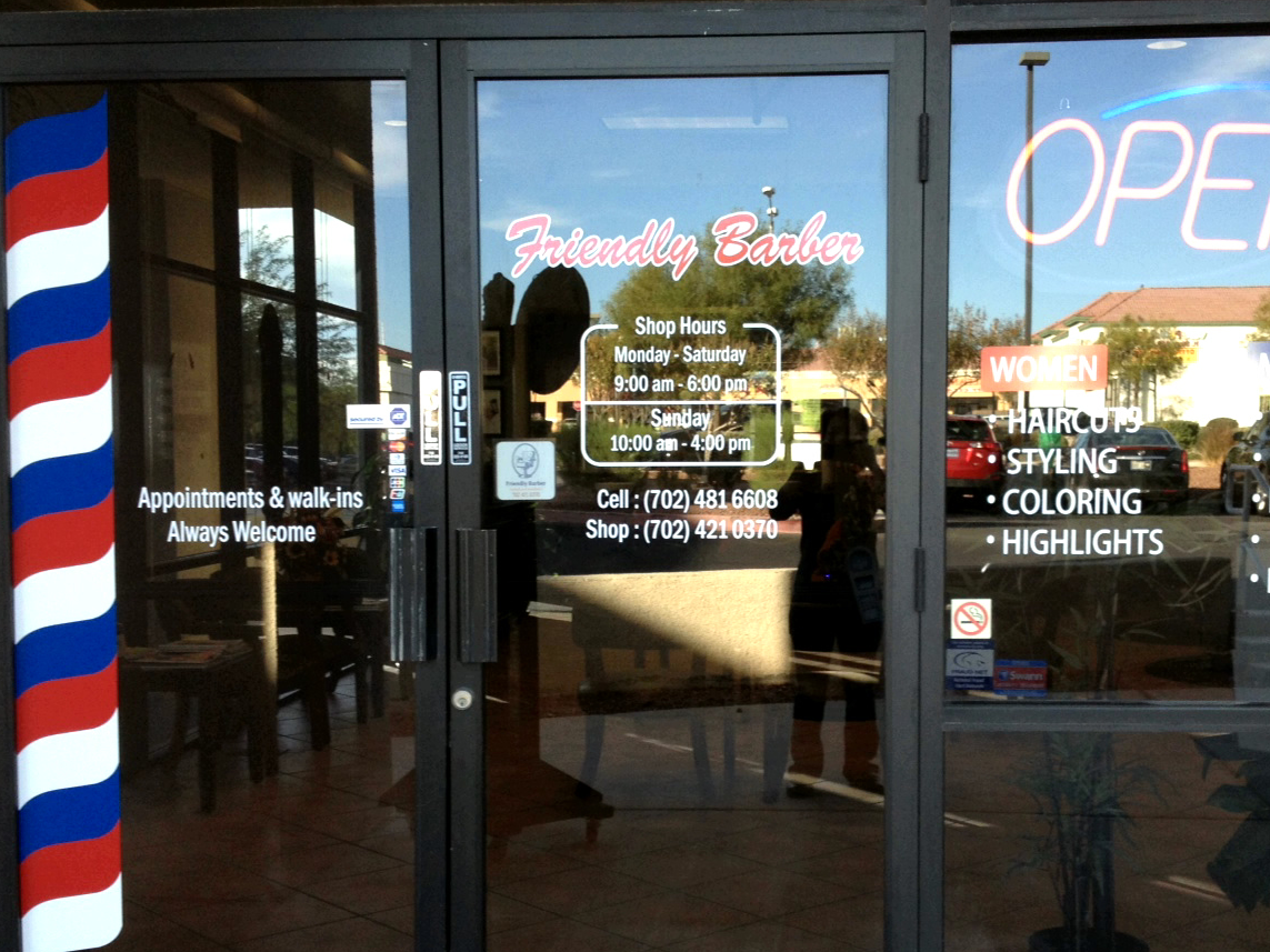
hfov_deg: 38.8
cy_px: 548
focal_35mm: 49
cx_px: 741
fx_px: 1798
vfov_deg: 29.6
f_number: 2.4
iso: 64
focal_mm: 4.28
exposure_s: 1/120
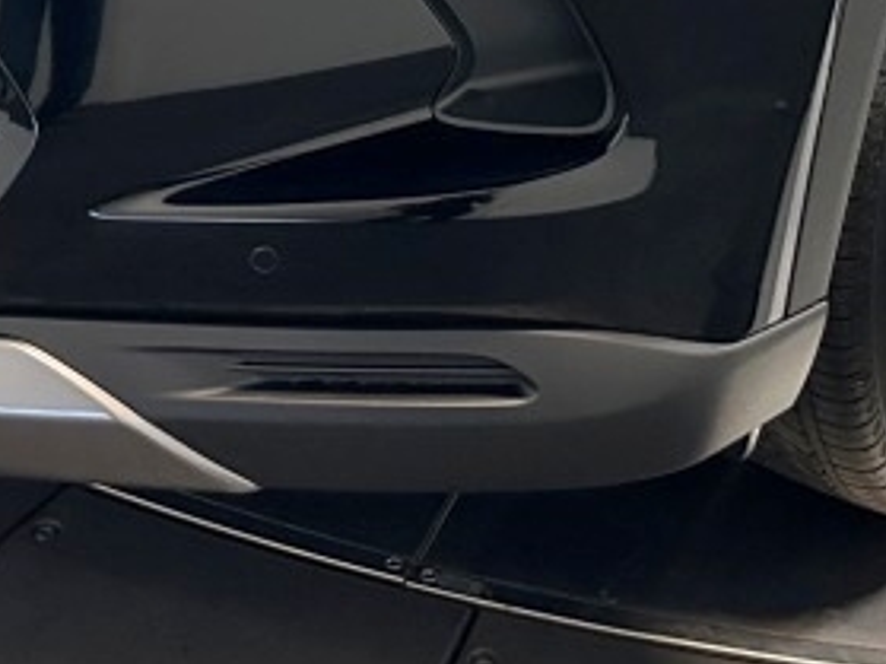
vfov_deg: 15.4
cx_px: 441
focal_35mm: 88
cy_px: -340
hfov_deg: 22.3
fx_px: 2251
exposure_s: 1/60
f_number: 1.78
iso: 500
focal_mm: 6.86
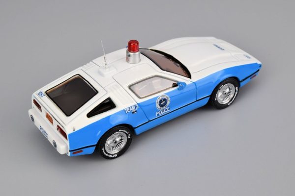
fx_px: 565
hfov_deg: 29.2
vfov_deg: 19.7
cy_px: 98
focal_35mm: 69
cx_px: 148
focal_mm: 46
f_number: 18
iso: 100
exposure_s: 1/13
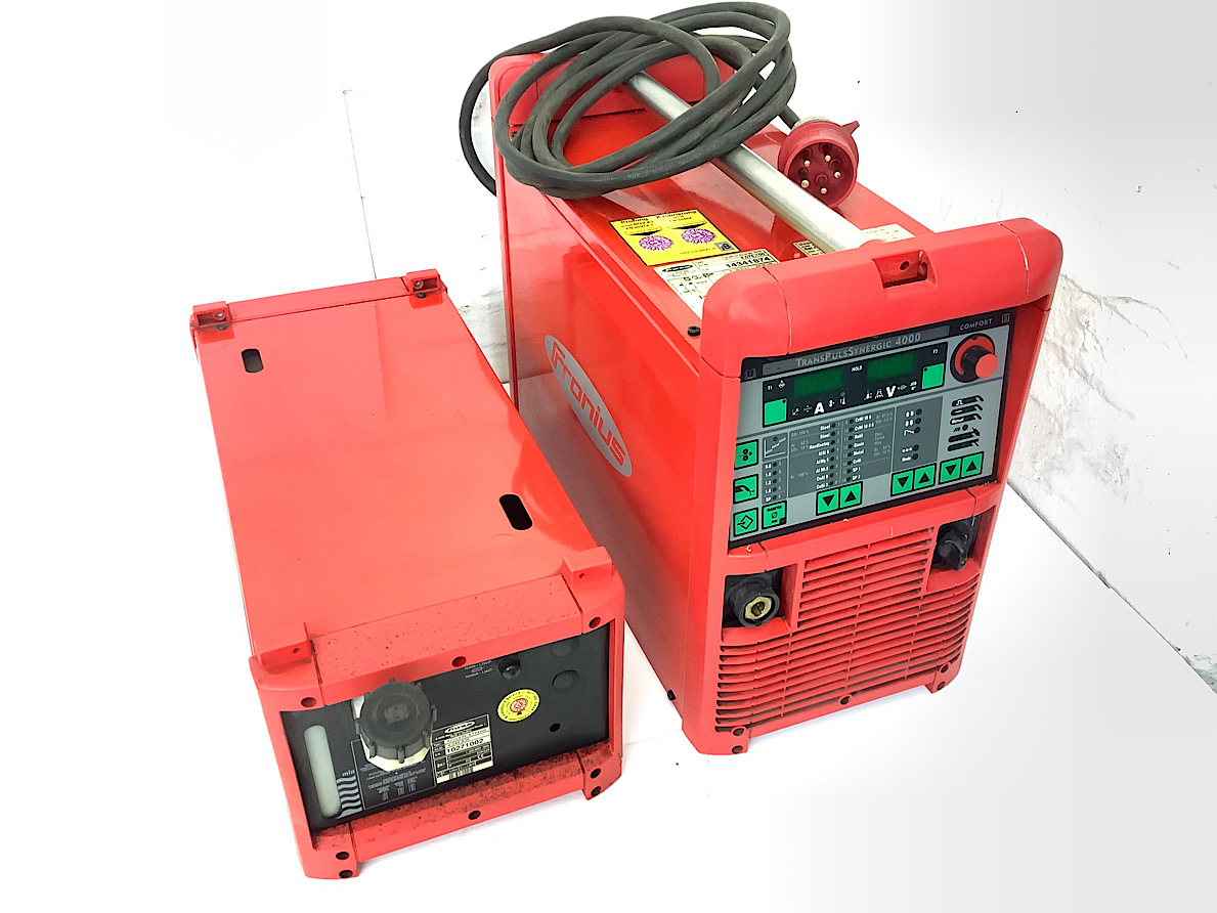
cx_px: 608
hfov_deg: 58.3
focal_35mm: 31
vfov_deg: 45.4
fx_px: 1090
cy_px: 456
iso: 320
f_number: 2.4
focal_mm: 3.3
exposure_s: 1/33
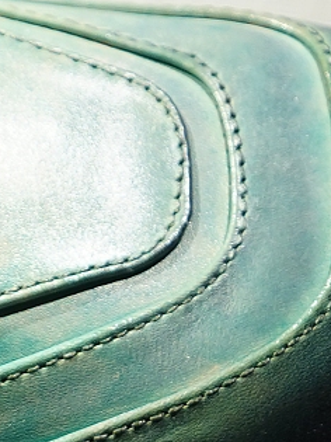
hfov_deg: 2.2
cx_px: -526
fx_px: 8446
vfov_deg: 3.0
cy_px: 316
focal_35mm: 662
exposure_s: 1/200
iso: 800
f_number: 6.3
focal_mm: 106
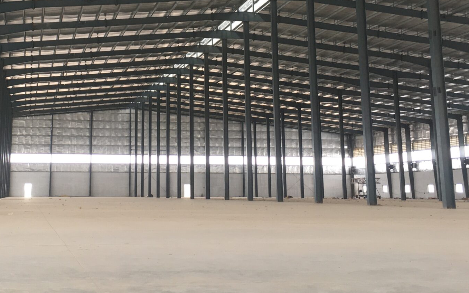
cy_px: 34
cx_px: 164
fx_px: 741
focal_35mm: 58
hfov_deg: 34.8
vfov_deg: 21.9
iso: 32
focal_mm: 4.15
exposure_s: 1/50
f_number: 2.2
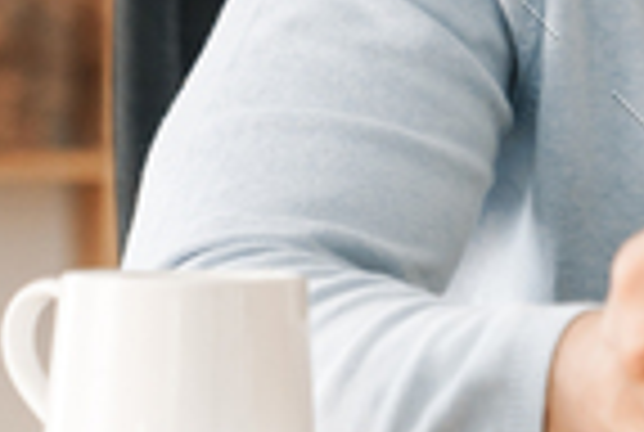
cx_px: 833
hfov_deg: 7.1
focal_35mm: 288
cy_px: -130
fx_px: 5163
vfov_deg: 4.8
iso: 1250
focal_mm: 70
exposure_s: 1/125
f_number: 2.8
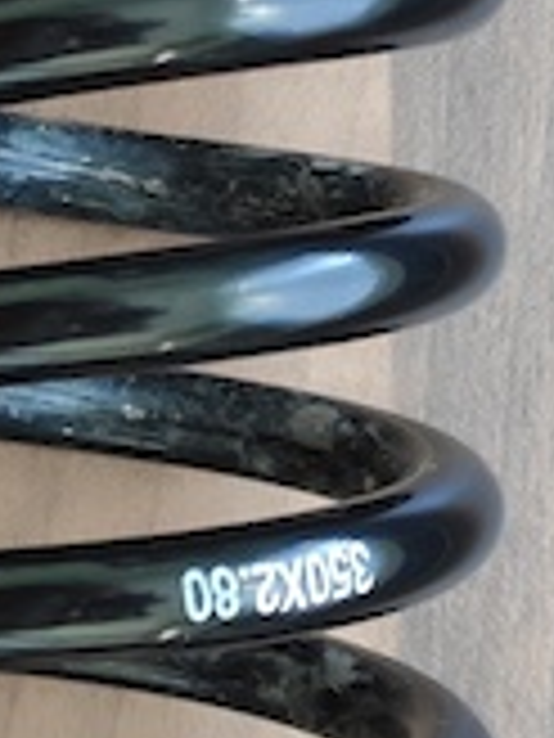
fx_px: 2603
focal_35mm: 122
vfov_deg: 16.1
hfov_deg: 11.4
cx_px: -410
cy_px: 306
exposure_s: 1/33
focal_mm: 4.74
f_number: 1.79
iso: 550
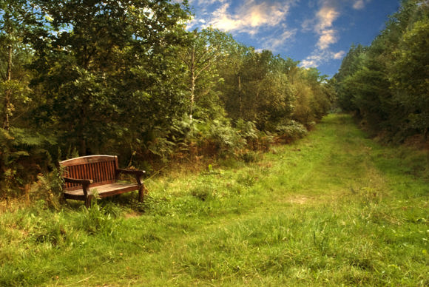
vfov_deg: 30.9
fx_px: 519
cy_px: 144
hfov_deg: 44.9
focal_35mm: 44
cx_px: 214
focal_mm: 29
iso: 100
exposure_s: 1/1.67
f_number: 29
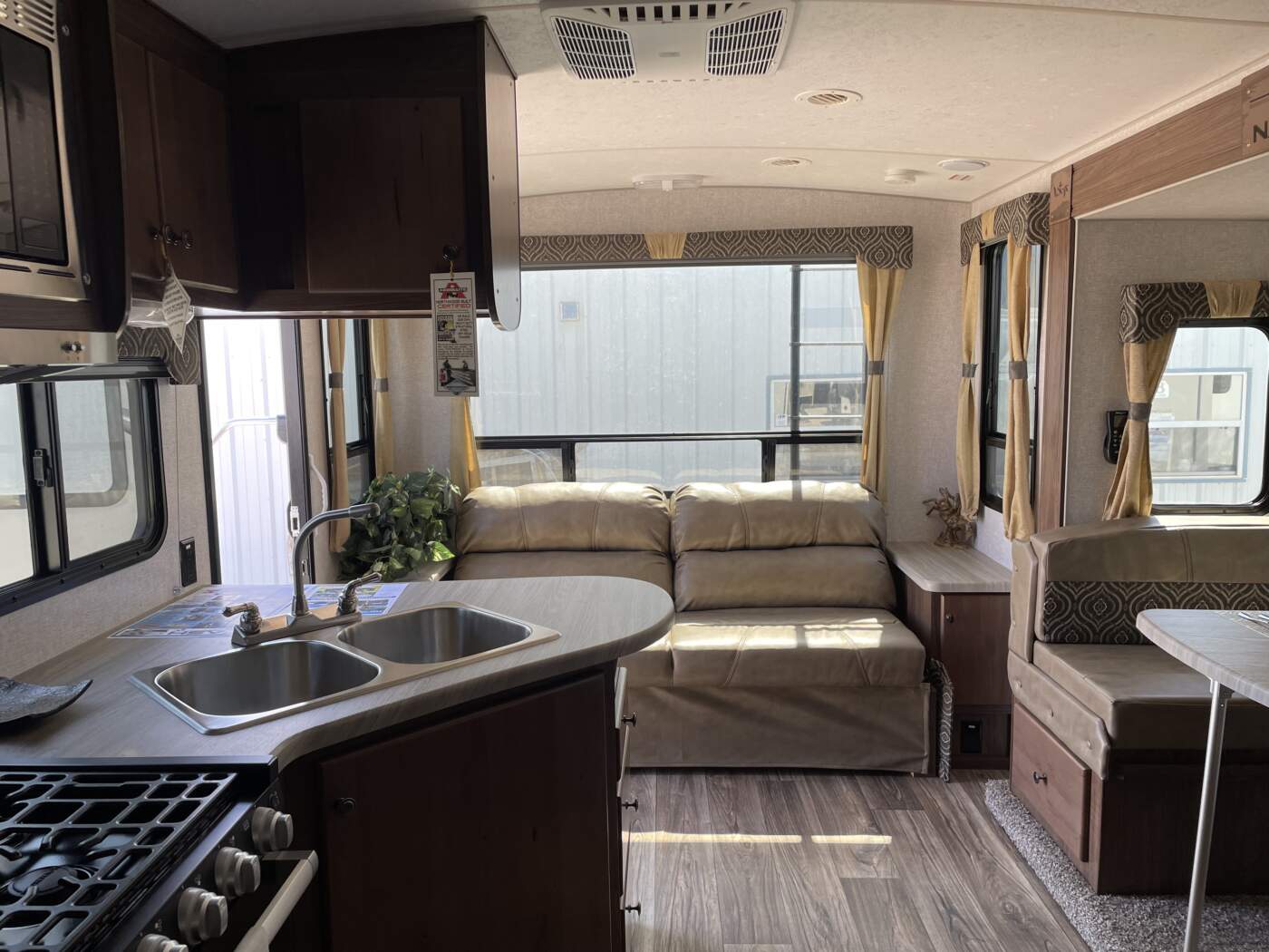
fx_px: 953
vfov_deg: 53.1
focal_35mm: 26
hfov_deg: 67.3
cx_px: 634
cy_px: 476
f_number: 1.6
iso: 40
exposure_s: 1/121
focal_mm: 4.2
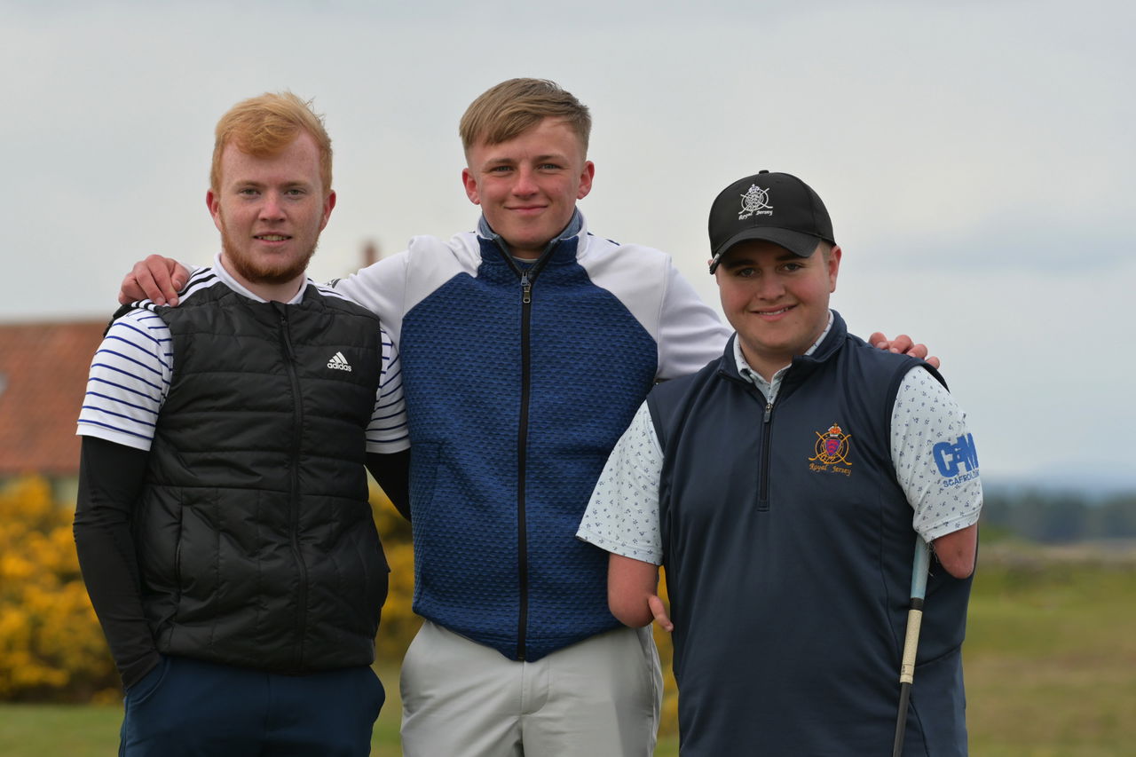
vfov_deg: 4.4
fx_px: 9938
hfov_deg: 6.5
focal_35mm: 315
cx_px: 568
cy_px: 378
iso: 100
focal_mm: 210
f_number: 6.3
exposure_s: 1/250
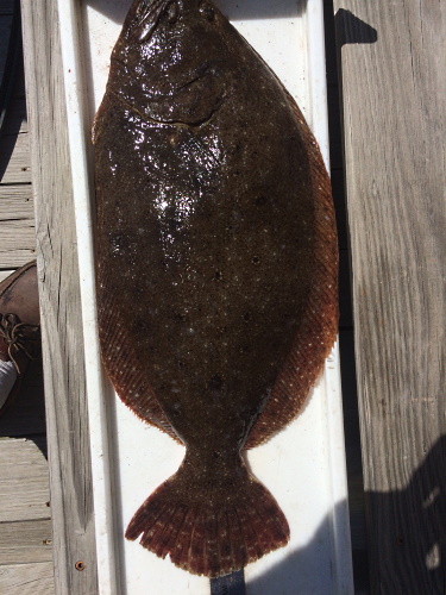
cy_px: 298
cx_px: 223
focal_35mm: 29
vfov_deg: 61.7
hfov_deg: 48.2
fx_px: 498
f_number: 2.2
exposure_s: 1/5882
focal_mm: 4.15
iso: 32
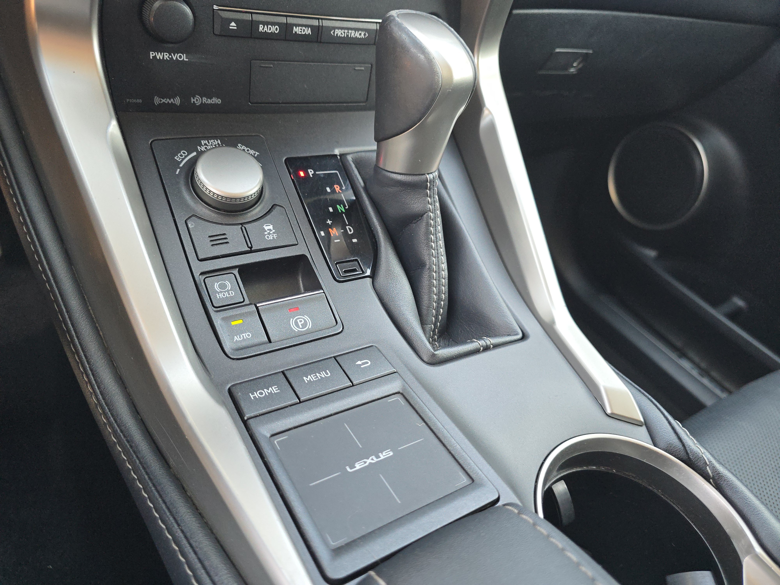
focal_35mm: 23
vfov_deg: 58.9
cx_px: 390
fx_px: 518
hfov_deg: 73.9
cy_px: 292
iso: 200
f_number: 1.7
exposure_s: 1/180
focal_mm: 6.3
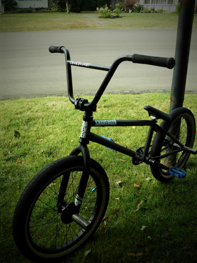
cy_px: 132
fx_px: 266
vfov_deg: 52.6
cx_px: 98
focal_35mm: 35
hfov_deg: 40.7
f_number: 4.9
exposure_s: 1/60
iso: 50
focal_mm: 6.3
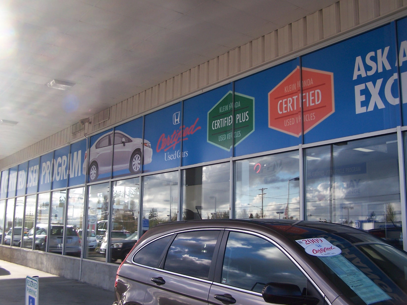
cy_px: 152
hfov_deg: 49.0
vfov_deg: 37.7
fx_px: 447
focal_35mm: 38
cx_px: 204
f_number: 2.8
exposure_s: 1/350
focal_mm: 6.3
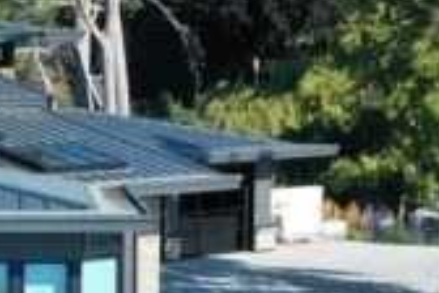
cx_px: -418
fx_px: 2085
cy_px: 285
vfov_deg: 8.0
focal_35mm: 171
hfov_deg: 11.0
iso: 100
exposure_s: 1/80
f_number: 3.2
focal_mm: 10.26
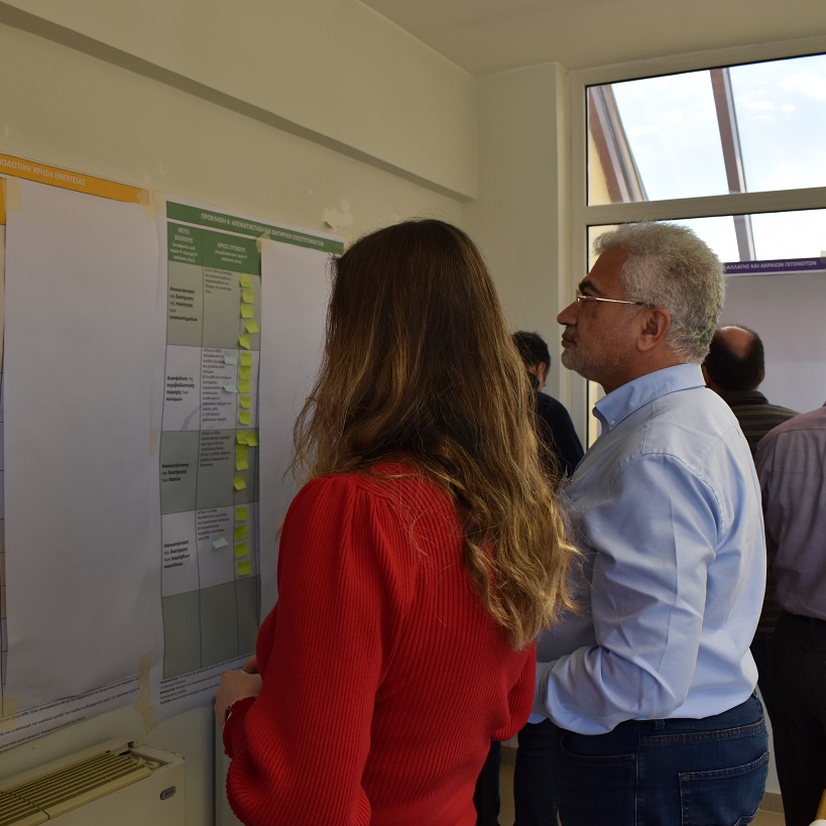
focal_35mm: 35
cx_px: 365
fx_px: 945
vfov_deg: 47.2
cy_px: 410
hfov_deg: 47.1
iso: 400
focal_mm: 18
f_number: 5.6
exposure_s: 1/125
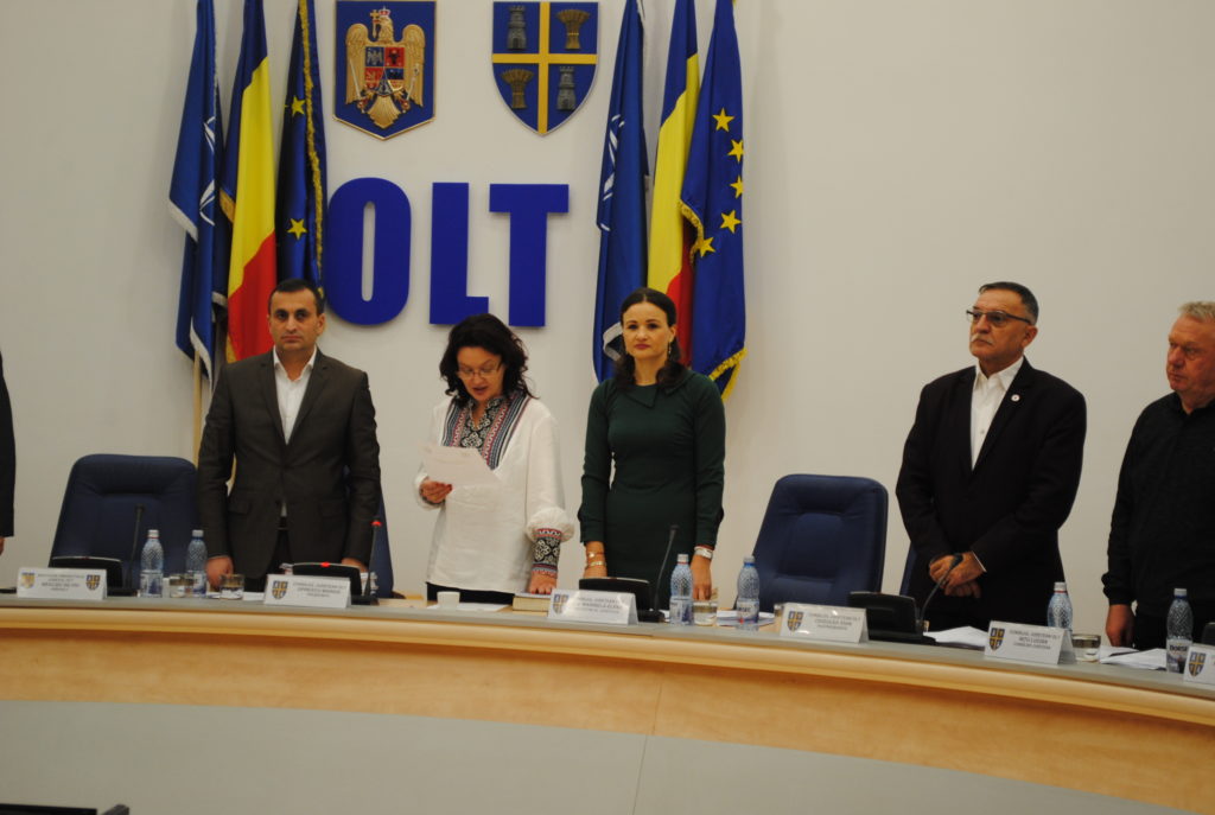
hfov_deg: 24.6
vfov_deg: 16.6
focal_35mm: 82
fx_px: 2790
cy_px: 408
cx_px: 608
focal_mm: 55
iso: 400
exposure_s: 1/20
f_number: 5.6
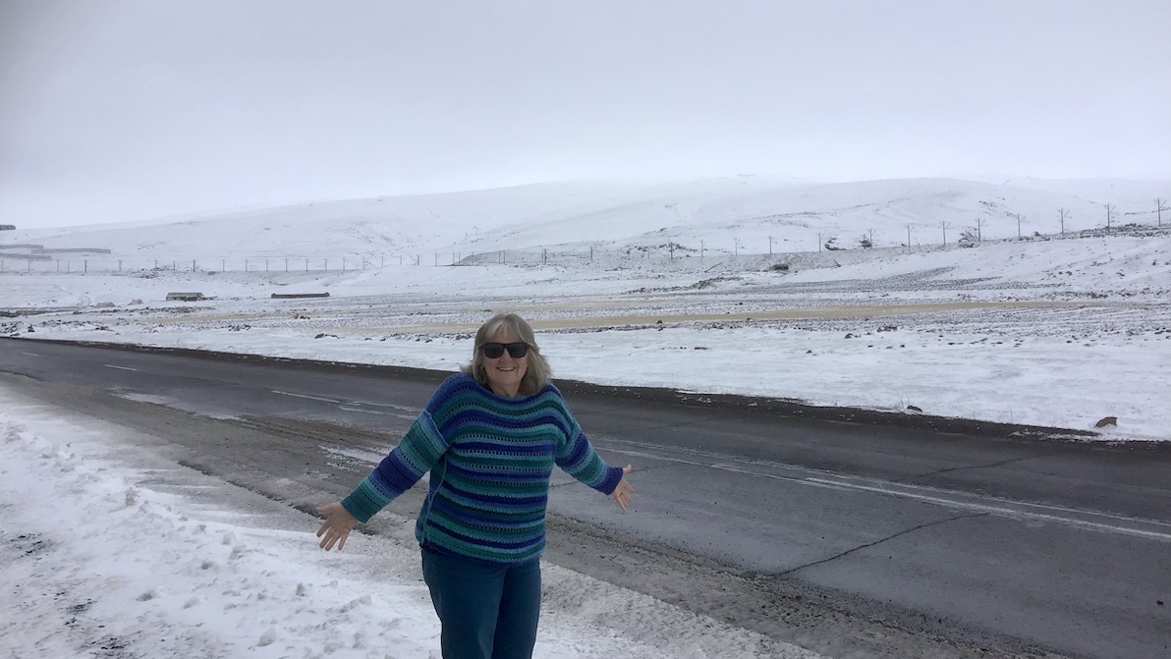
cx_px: 586
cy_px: 267
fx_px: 1056
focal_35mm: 34
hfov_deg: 58.0
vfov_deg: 34.6
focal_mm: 3.3
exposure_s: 1/3704
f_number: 2.4
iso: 25
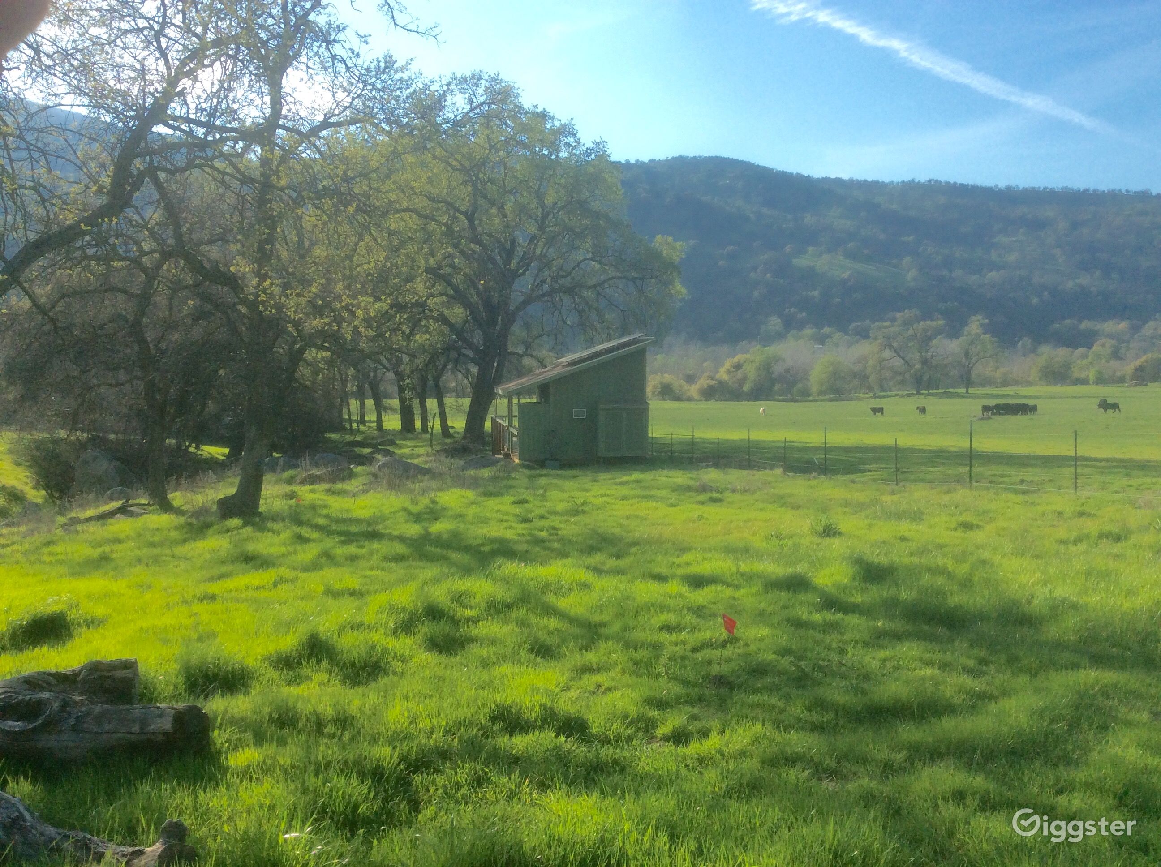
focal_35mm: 32
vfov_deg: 44.1
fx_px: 1072
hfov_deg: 56.9
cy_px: 434
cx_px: 580
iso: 32
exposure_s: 1/867
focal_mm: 3.3
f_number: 2.4
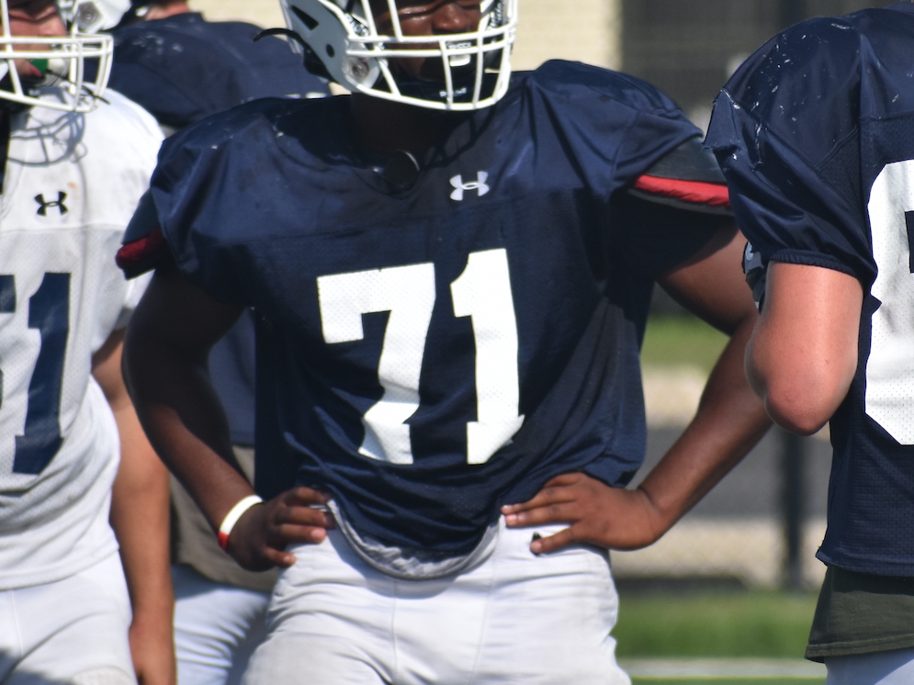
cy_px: 296
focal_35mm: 861
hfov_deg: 2.3
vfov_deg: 1.7
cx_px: 596
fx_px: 22731
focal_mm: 300
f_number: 6.3
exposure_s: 1/2000
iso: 320
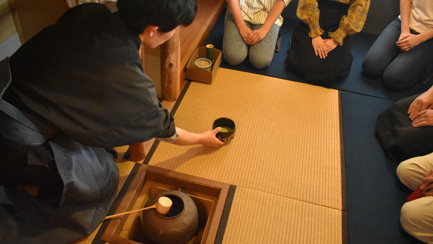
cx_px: 206
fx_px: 344
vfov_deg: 38.9
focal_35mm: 30
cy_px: 128
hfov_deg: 64.3
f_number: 3.5
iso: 7200
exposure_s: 1/60
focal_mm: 18
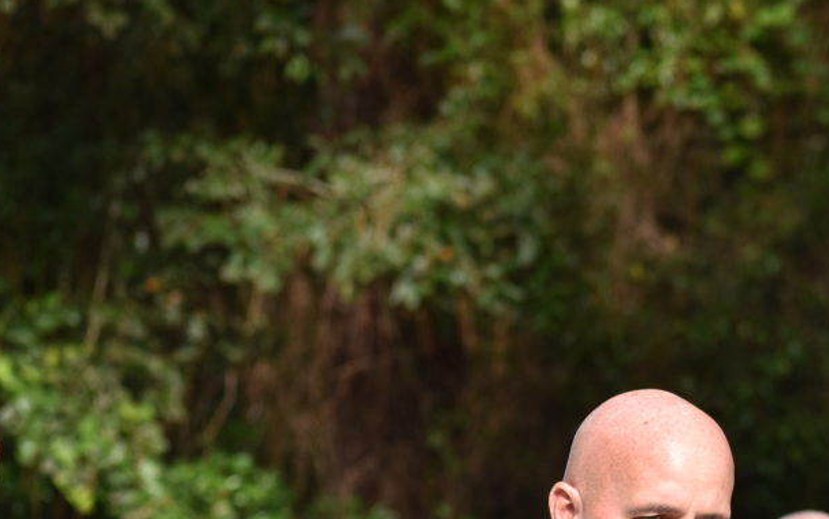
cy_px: 680
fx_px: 8722
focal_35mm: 386
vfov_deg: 3.4
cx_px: 614
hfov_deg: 5.4
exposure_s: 1/400
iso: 100
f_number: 4.8
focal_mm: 102
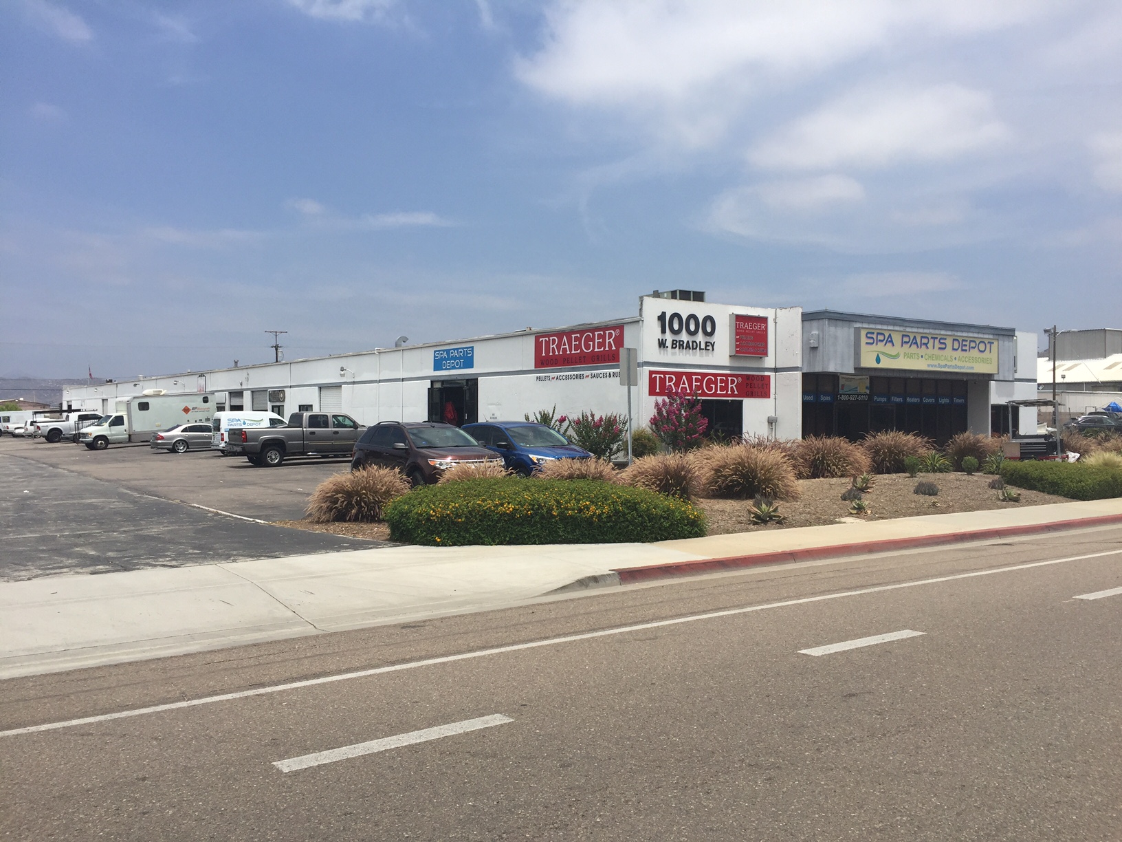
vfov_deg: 48.2
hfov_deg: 61.7
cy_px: 421
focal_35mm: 29
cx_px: 561
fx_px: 940
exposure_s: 1/3597
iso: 32
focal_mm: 4.15
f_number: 2.2
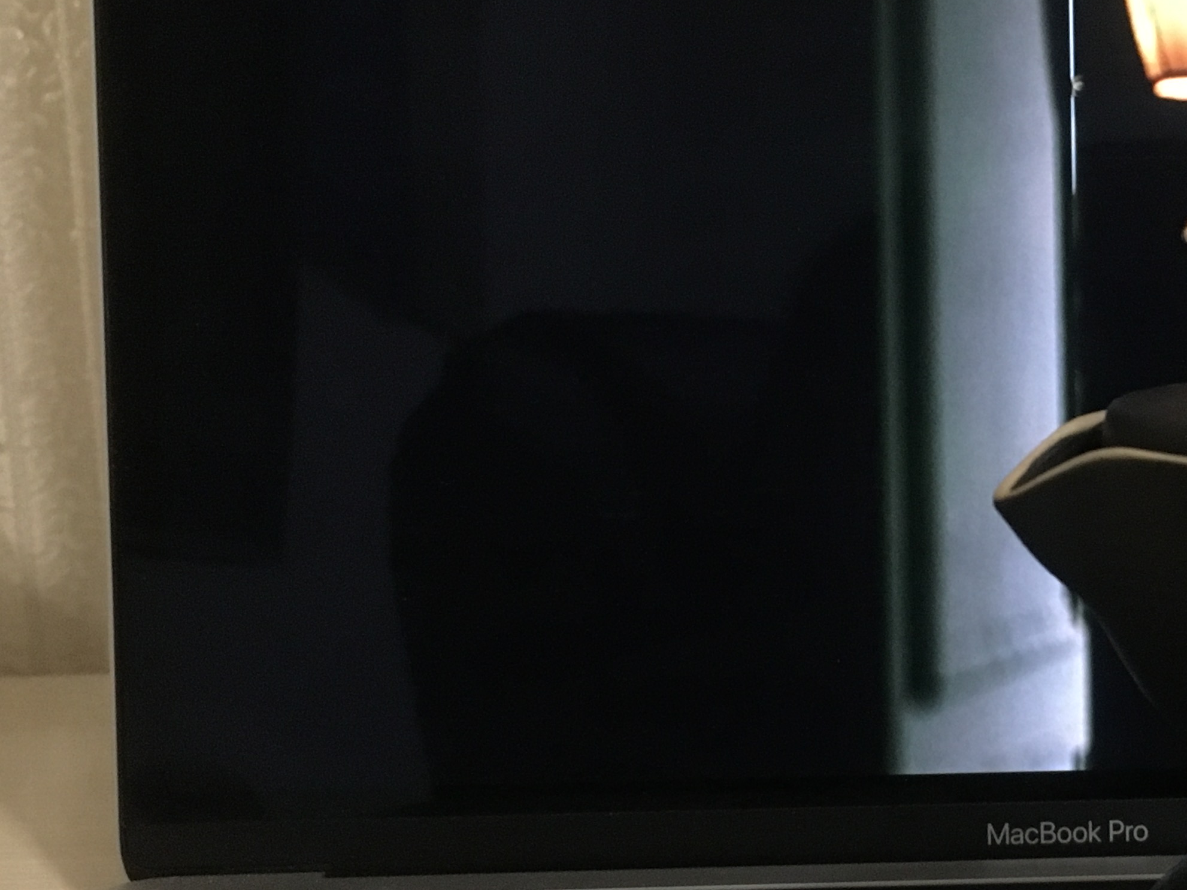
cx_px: 968
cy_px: 552
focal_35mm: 59
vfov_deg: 24.7
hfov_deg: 31.8
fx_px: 2023
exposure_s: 1/17
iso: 640
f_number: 2.2
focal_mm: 4.15
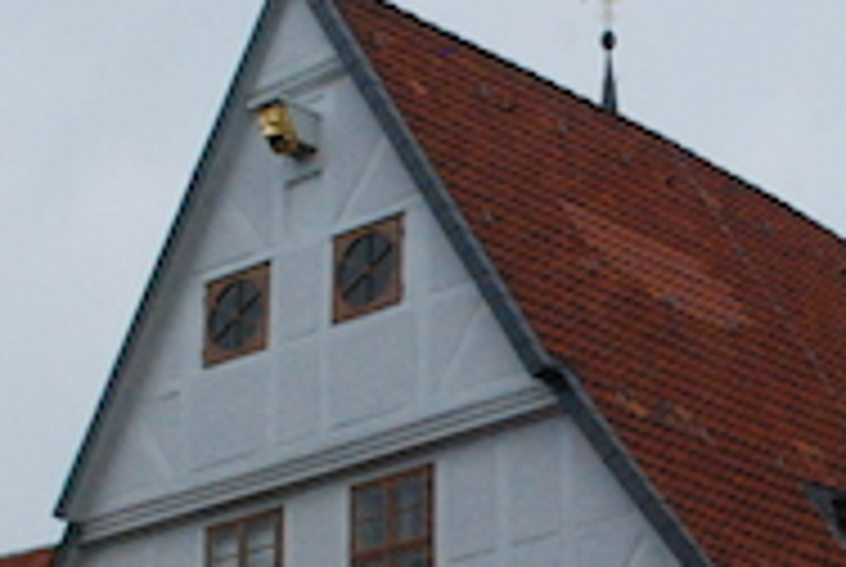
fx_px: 2707
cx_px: 693
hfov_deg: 17.6
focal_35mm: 115
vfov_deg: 11.9
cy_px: 439
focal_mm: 18
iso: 2000
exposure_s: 1/800
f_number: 14
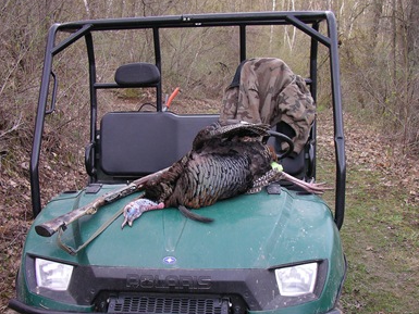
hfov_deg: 43.8
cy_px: 177
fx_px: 521
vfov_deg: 33.6
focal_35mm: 43
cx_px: 200
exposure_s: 1/100
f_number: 2.8
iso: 64
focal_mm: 5.7
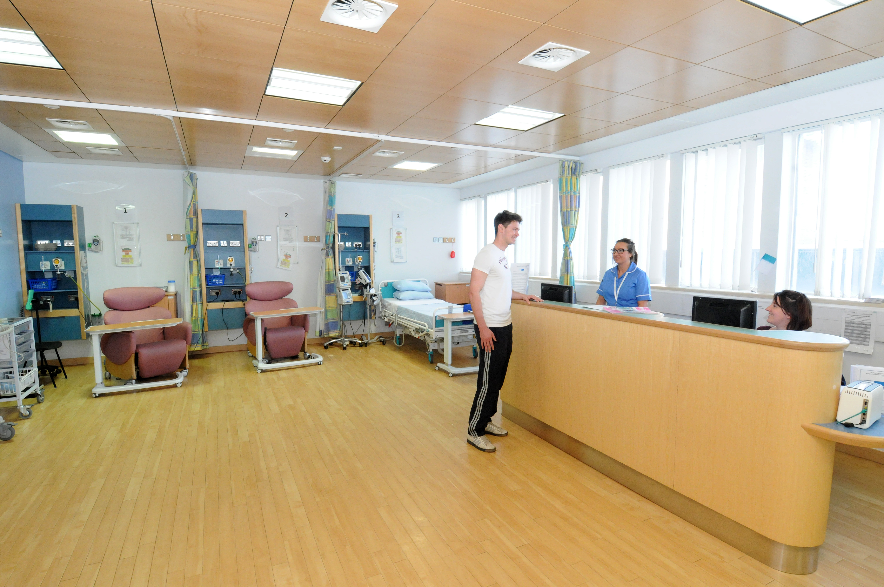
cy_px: 294
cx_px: 442
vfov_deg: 67.2
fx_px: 441
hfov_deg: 90.1
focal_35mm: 18
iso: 1600
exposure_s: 1/30
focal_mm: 12
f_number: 14
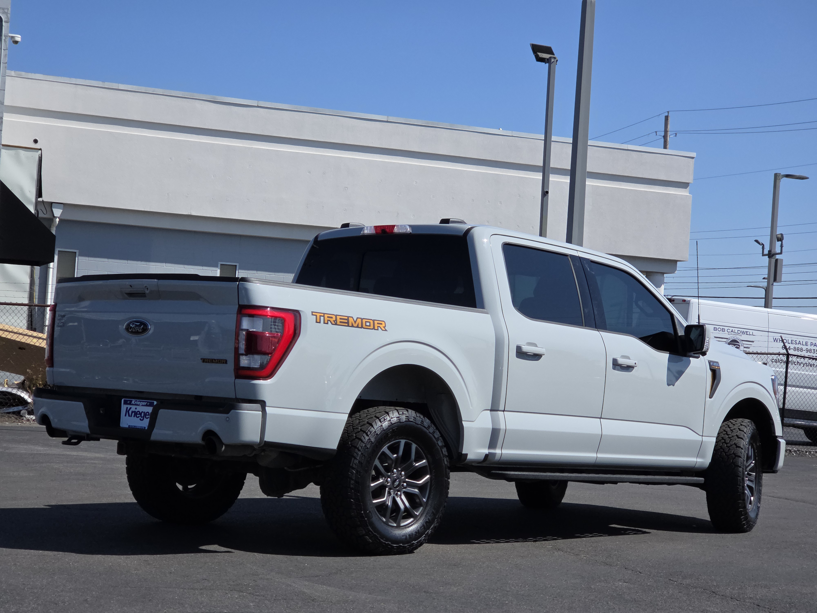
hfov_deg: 28.2
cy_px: 306
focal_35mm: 69
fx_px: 1629
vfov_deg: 21.3
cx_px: 408
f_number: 2.4
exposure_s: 1/1584
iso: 25
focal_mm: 7
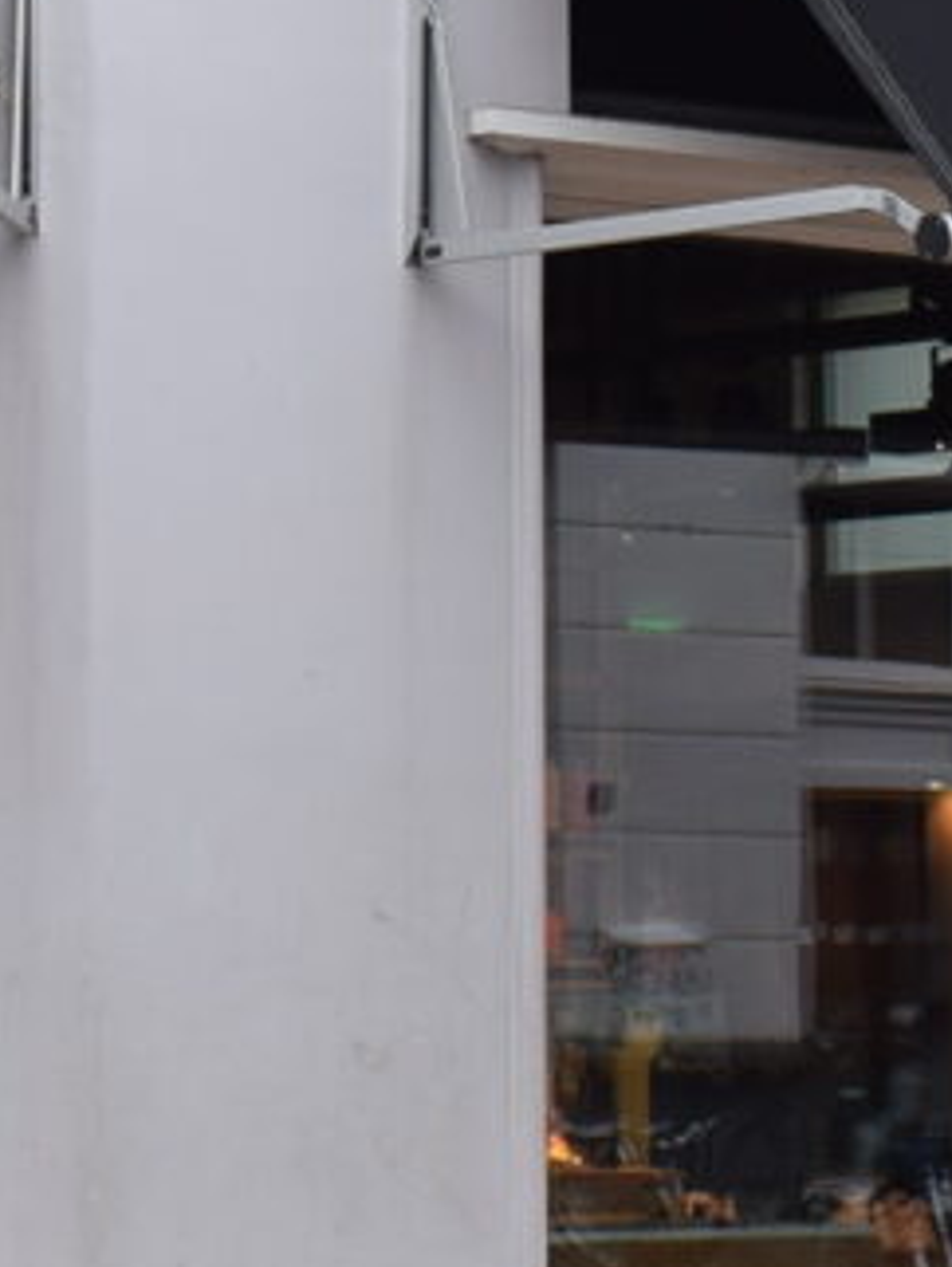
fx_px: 6042
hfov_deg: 8.9
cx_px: -75
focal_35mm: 165
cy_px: -293
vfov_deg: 11.7
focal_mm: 18
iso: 100
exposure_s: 1/320
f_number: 4
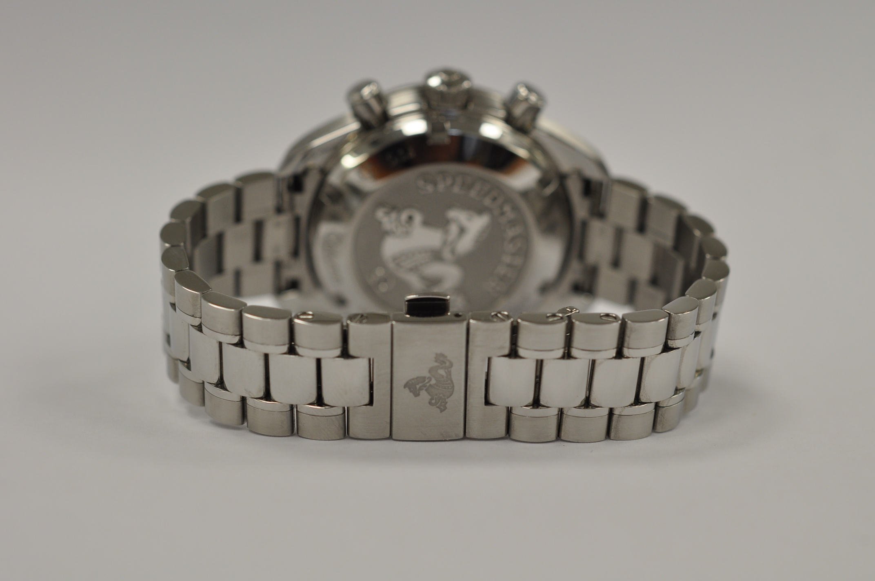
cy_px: 290
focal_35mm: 90
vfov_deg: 15.2
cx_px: 438
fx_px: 2185
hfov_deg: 22.6
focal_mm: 60
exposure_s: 1/125
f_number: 5.6
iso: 450
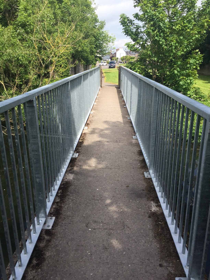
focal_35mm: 29
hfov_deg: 48.2
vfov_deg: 61.7
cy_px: 140
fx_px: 235
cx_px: 105
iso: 32
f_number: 2.2
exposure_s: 1/1041
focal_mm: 4.15
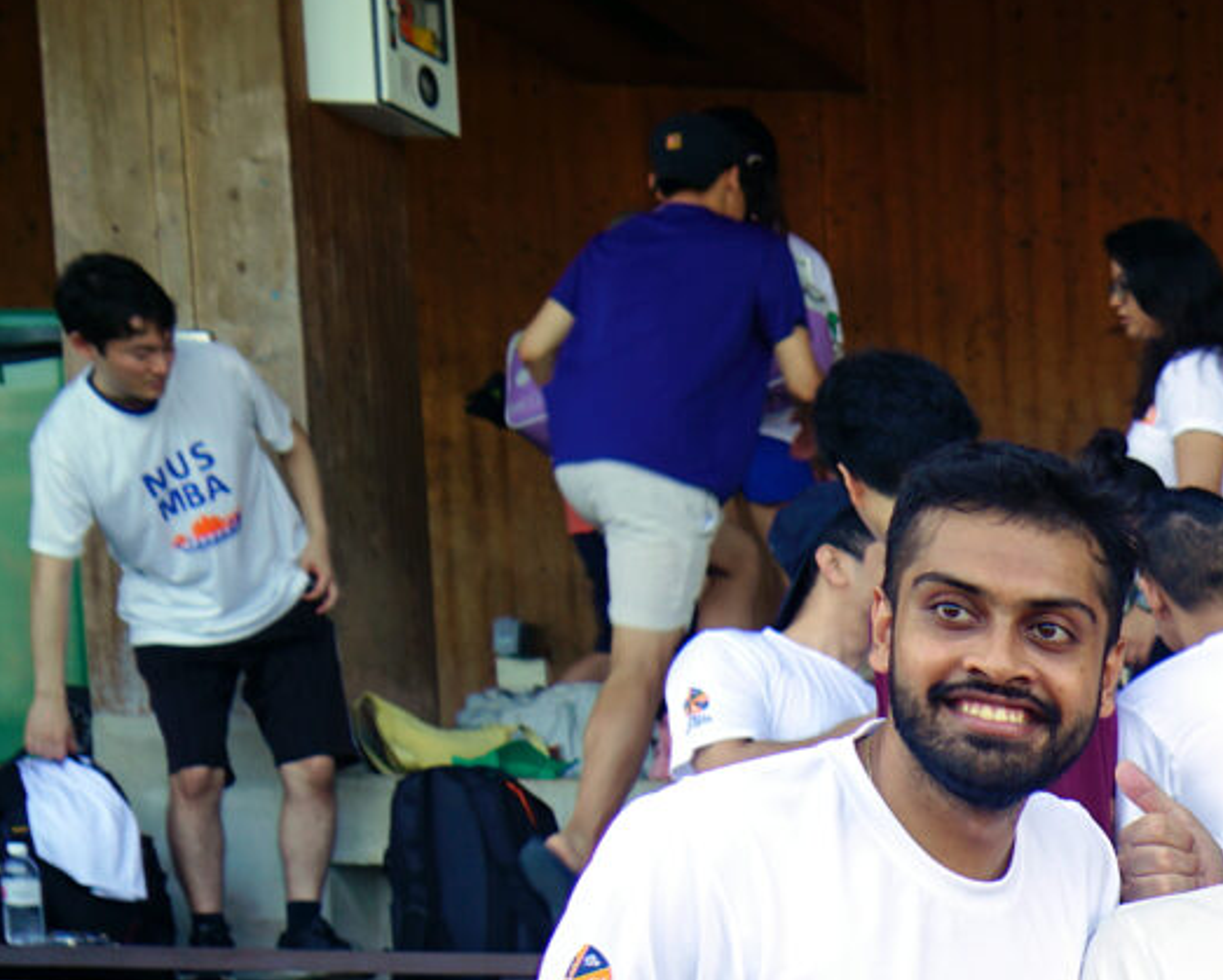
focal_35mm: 92
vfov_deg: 15.4
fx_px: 3331
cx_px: 2373
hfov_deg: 16.4
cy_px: 1475
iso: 50
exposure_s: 1/80
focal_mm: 25
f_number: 4.5
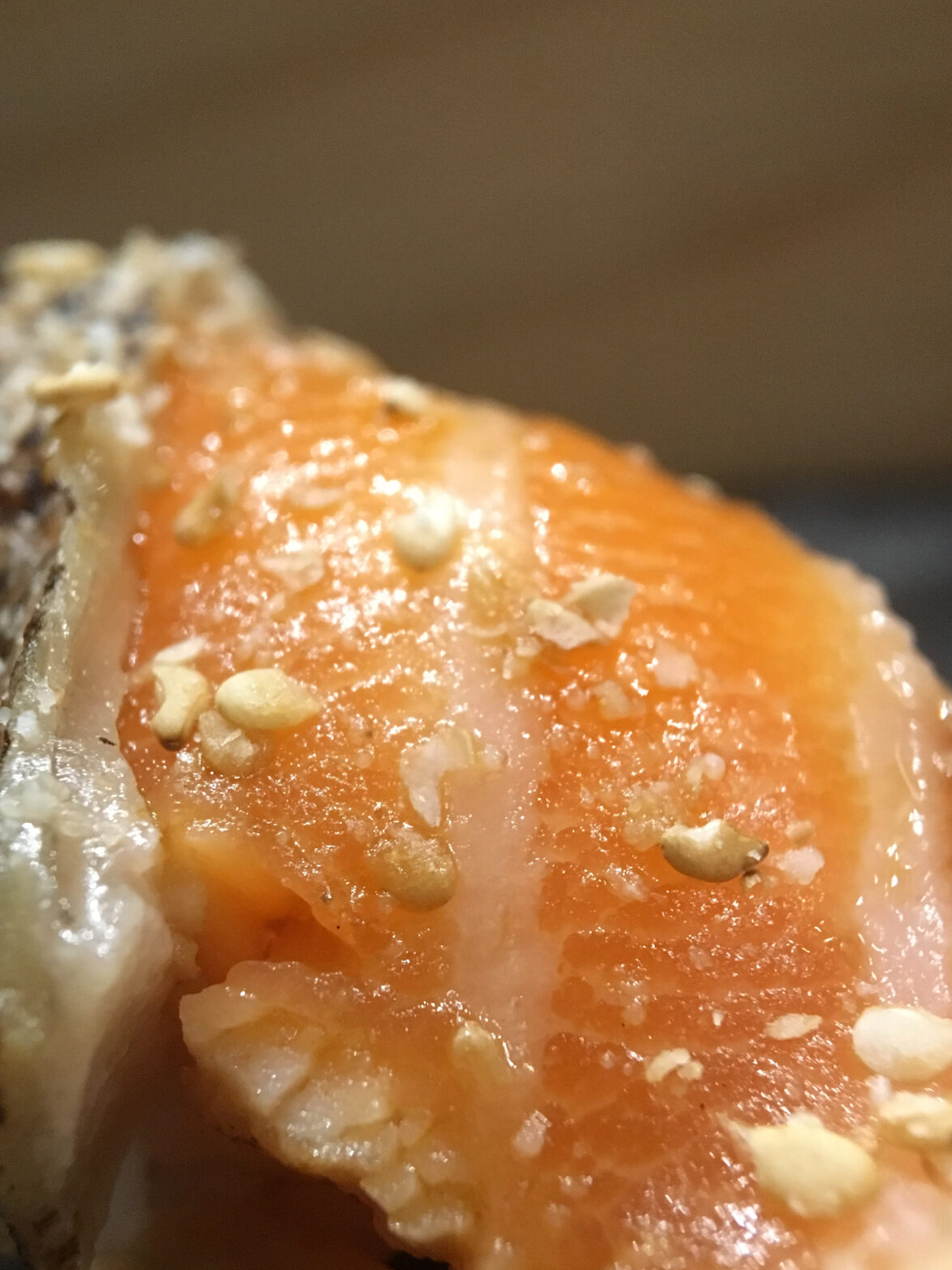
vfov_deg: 48.8
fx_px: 1394
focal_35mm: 38
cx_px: 435
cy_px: 732
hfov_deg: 37.7
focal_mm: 4.15
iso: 200
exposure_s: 1/15
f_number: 2.2
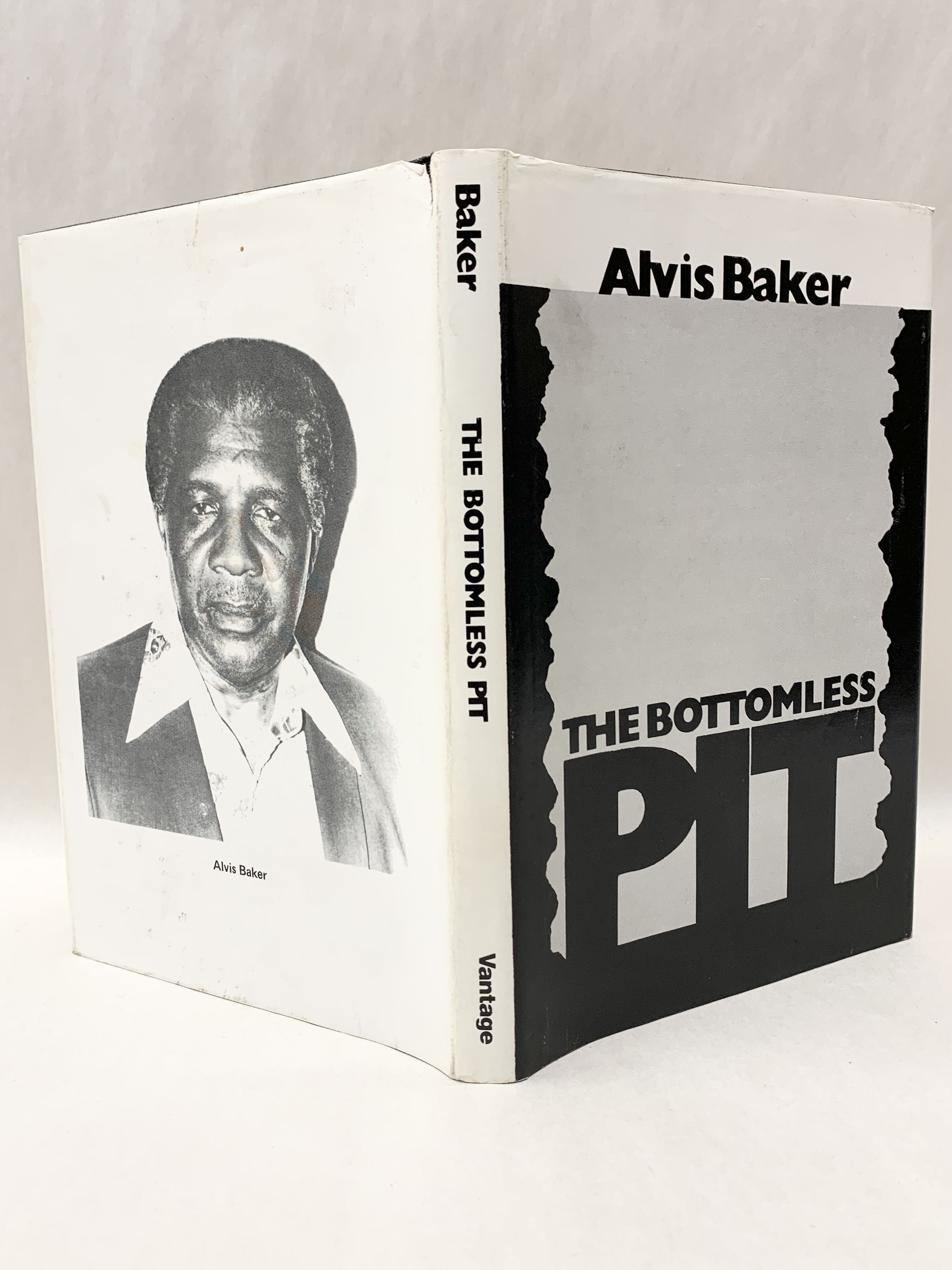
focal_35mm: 26
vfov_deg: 67.3
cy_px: 635
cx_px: 476
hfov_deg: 53.1
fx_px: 953
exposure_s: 1/60
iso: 64
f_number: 1.8
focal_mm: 4.25
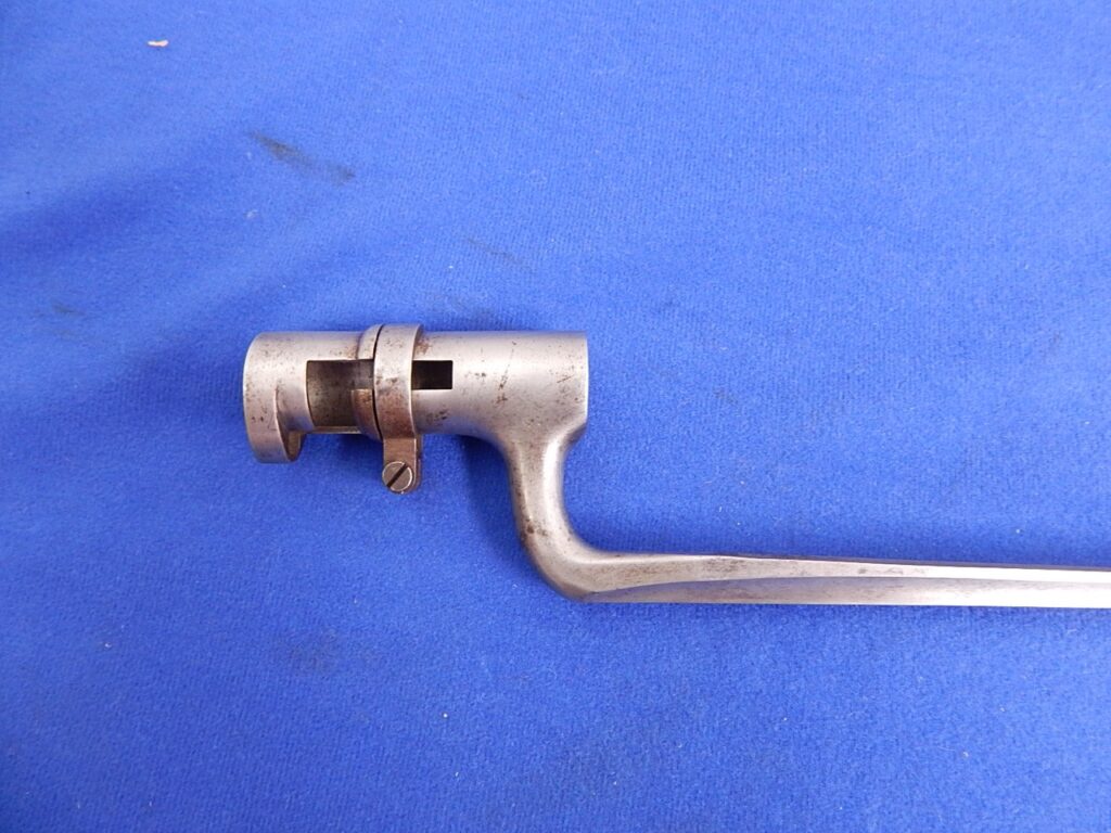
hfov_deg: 76.4
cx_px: 556
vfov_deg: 61.1
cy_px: 416
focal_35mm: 22
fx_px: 706
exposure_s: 1/10
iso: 400
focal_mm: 4
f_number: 3
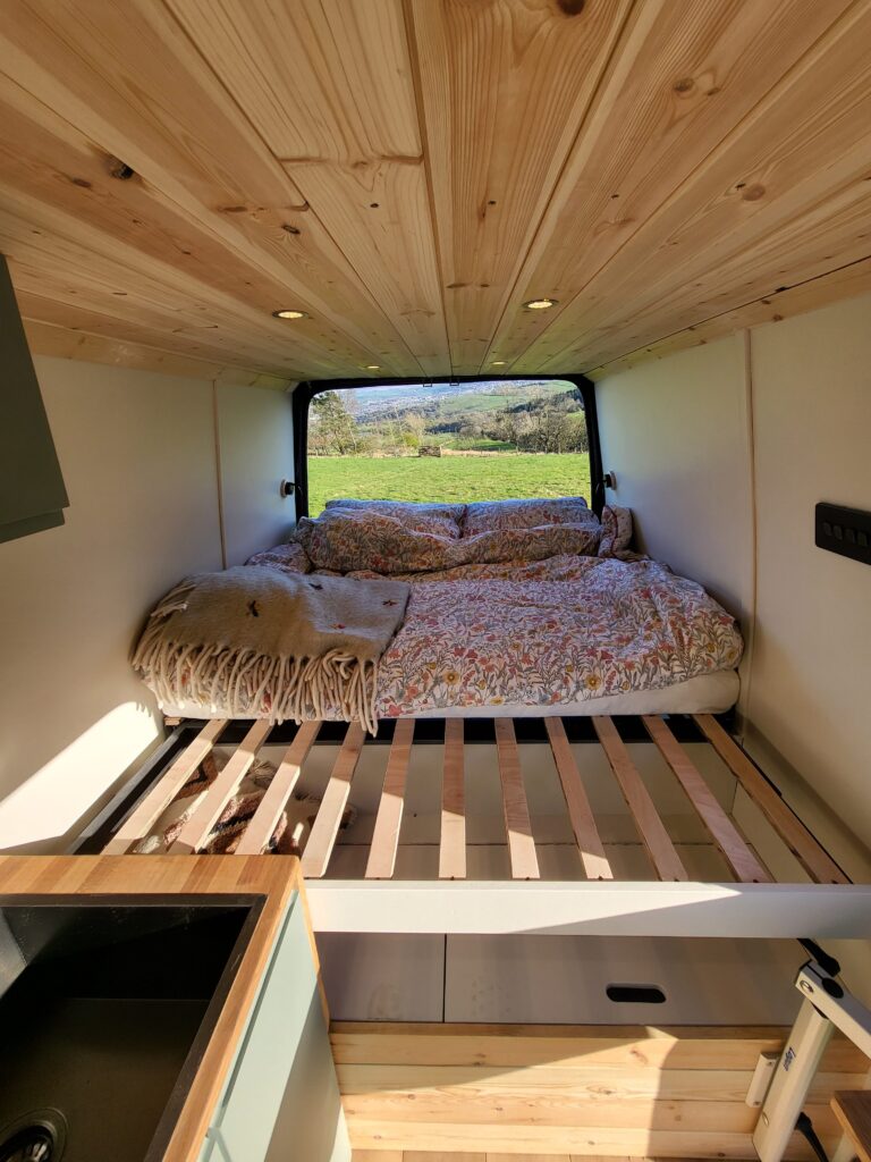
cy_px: 581
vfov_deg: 106.2
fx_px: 436
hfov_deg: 89.9
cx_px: 436
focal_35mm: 13
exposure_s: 1/261
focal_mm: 1.74
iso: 32
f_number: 2.2
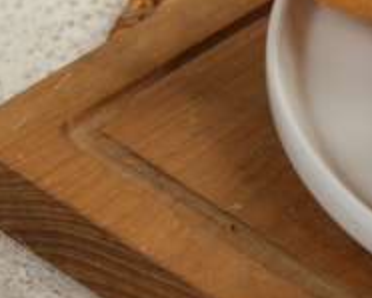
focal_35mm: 545
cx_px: 552
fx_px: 6003
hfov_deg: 3.5
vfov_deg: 2.8
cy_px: -25
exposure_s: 1/125
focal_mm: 121.8
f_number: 11
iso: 160
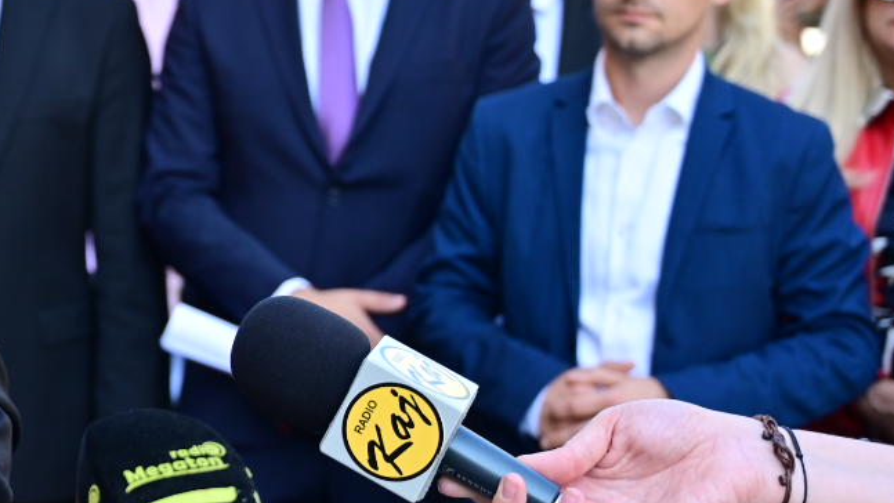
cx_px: -124
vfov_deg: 10.2
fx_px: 2797
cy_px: 90
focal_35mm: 118
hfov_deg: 17.5
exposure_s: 1/640
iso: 400
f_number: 4
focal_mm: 45
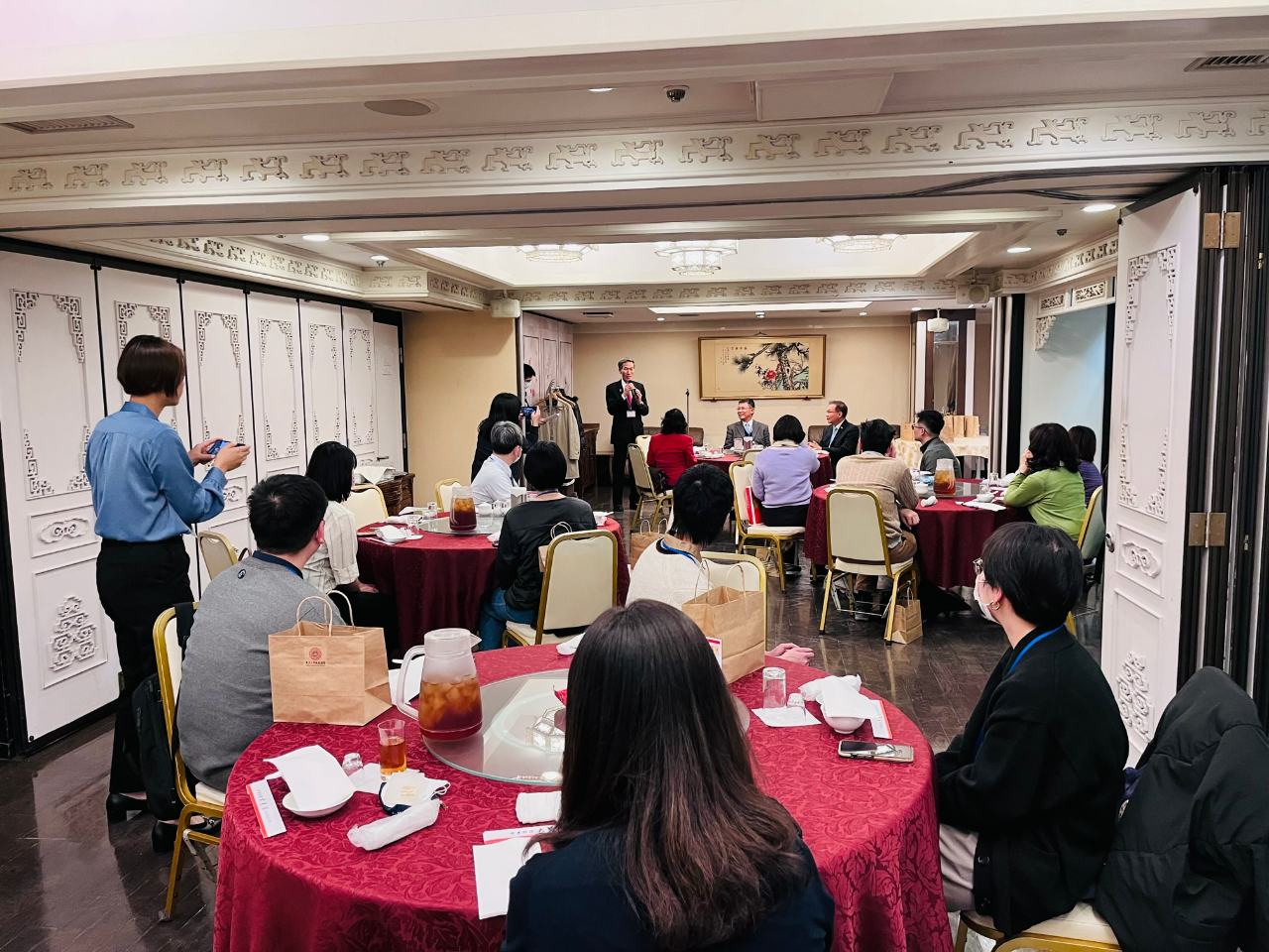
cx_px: 634
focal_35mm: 26
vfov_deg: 53.1
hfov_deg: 67.3
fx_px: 953
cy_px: 476
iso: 320
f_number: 1.6
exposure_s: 1/60
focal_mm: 5.1
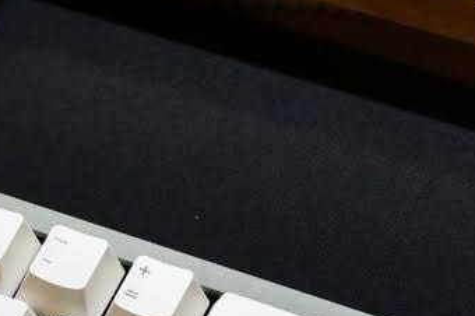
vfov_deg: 5.5
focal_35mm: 248
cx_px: -384
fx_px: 3269
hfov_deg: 8.0
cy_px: 452
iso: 640
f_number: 5
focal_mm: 35
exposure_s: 1/50
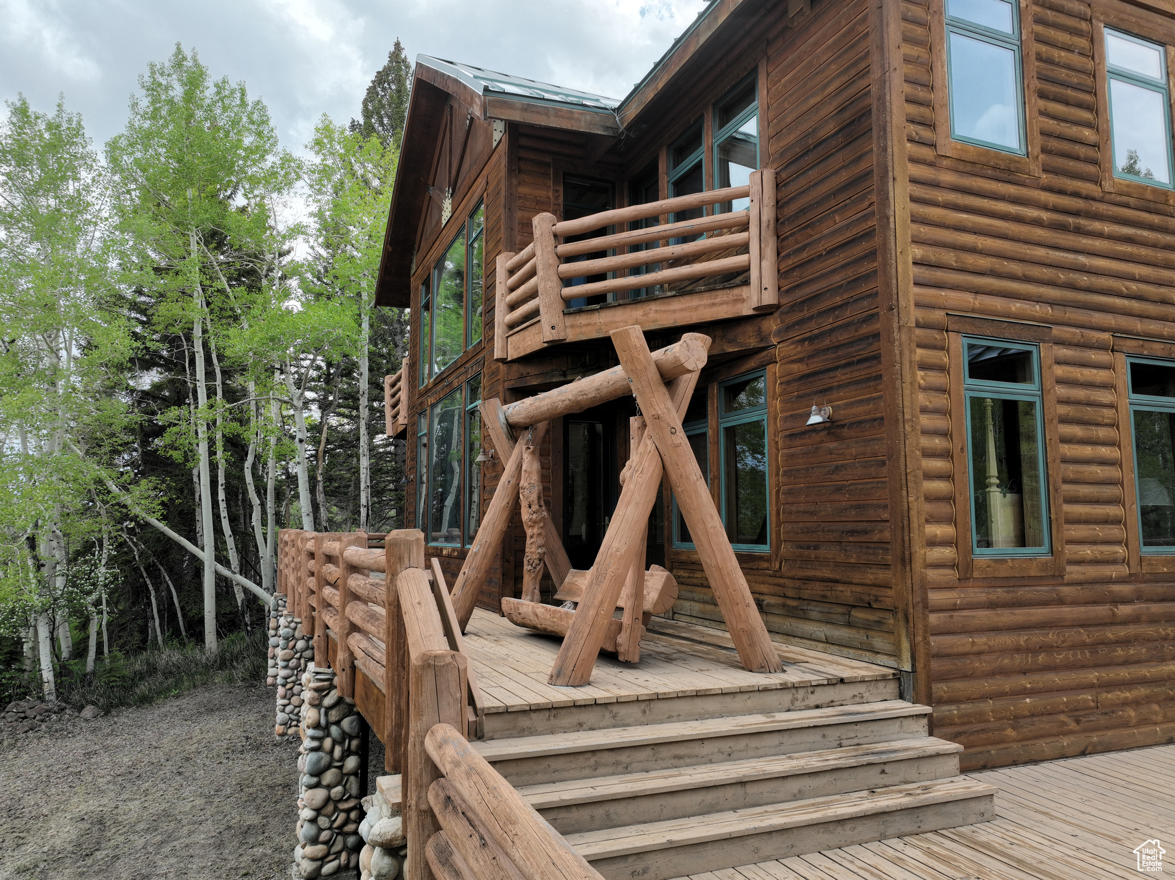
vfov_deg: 56.8
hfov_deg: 71.6
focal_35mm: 24
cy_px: 440
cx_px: 588
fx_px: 814
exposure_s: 1/1250
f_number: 2.8
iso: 340
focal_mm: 12.29
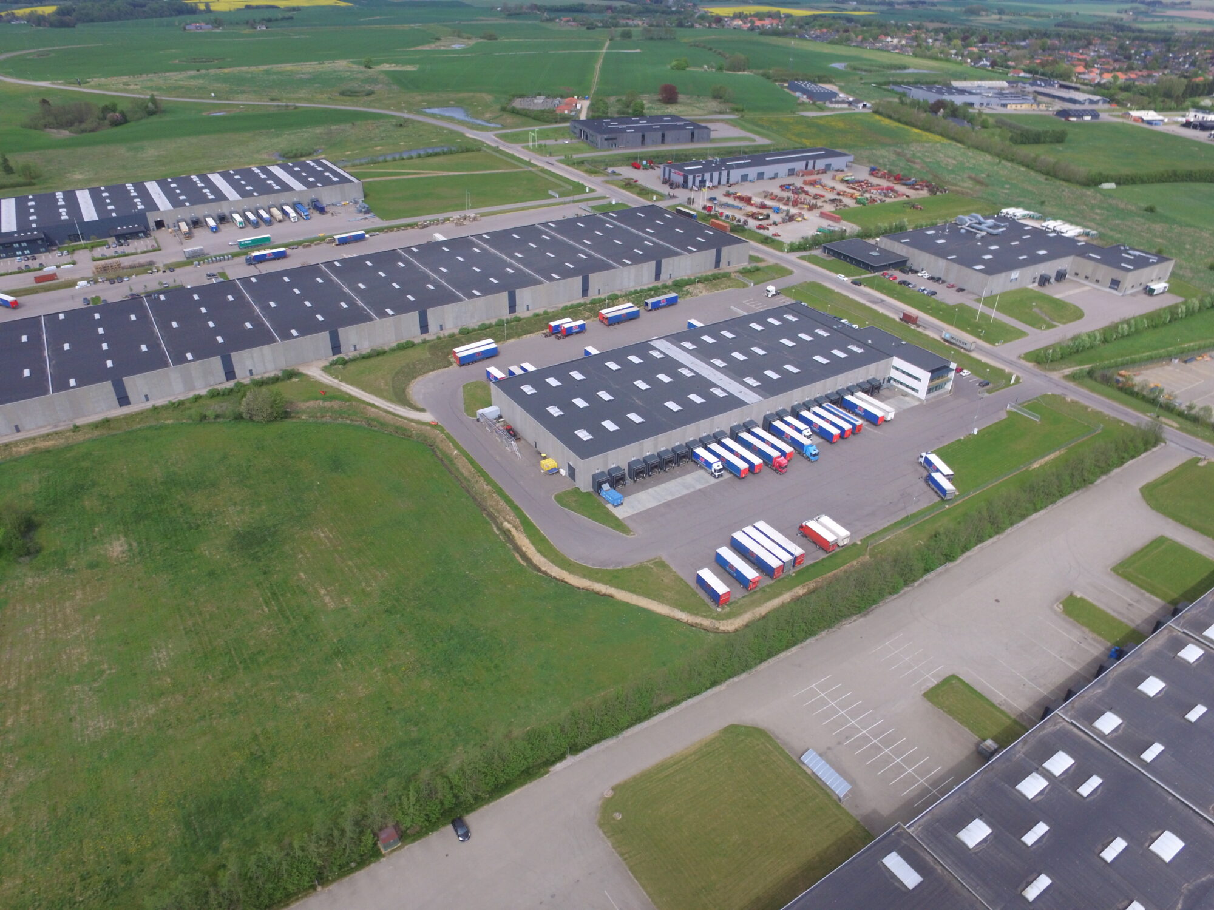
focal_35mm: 20
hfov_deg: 81.7
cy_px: 455
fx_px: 701
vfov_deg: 66.0
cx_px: 607
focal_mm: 3.61
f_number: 2.8
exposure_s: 1/1030
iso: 100
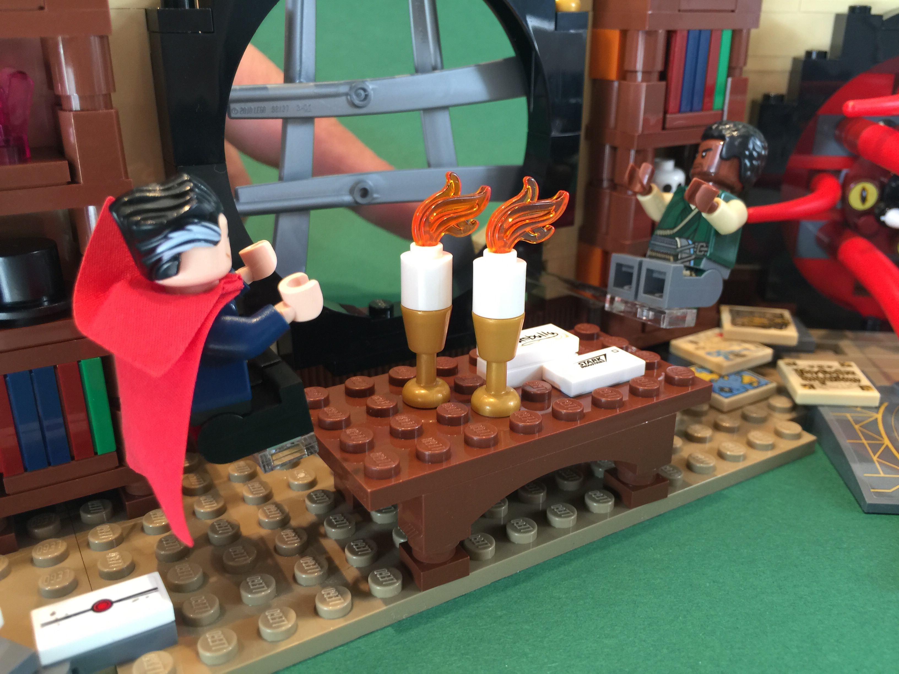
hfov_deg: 61.7
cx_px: 450
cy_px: 337
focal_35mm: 29
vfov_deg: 48.2
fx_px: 753
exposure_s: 1/17
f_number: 2.2
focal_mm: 4.15
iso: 50
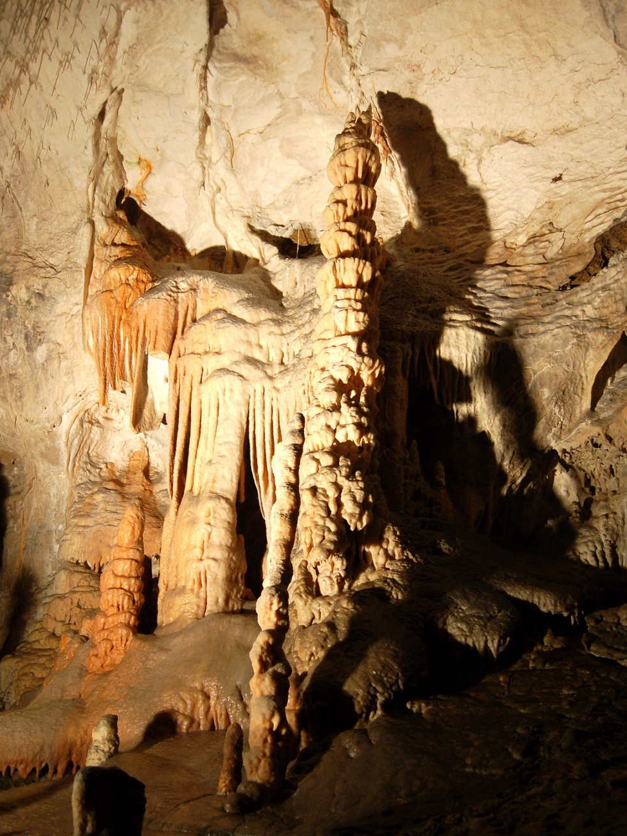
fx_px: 725
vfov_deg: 59.7
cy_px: 483
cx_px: 309
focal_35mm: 30
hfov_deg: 46.8
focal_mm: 18
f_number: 3.5
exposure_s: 1/30
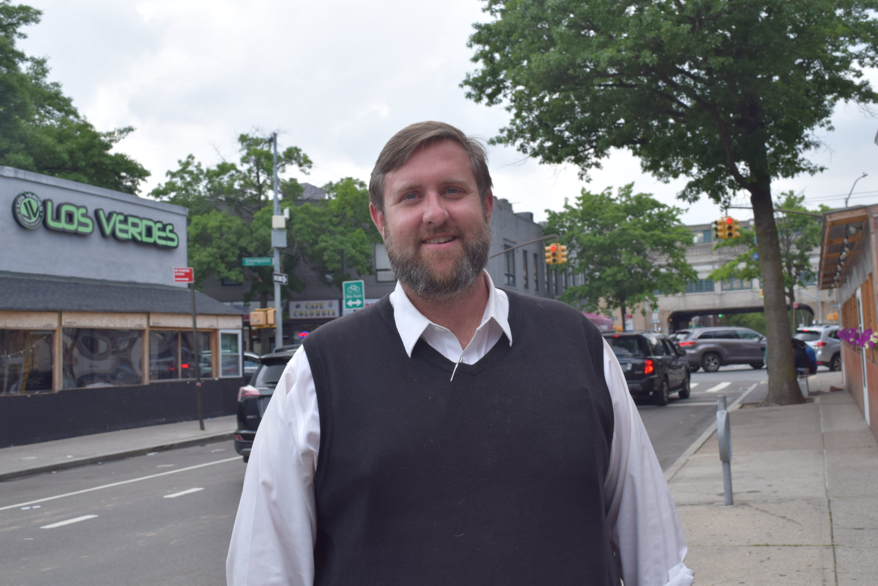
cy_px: 293
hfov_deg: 49.6
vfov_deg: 34.2
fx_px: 951
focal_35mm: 39
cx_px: 439
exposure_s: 1/320
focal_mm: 26
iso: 200
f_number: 9
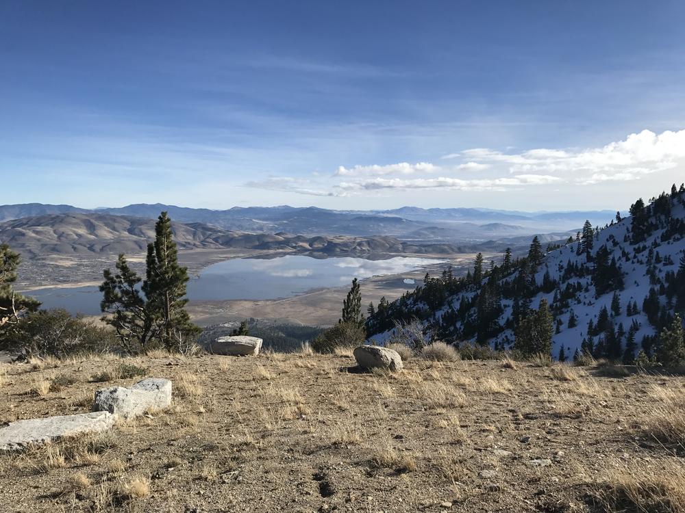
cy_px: 256
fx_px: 554
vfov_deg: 49.7
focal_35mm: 28
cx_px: 342
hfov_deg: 63.4
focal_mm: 3.99
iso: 20
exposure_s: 1/4167
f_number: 1.8
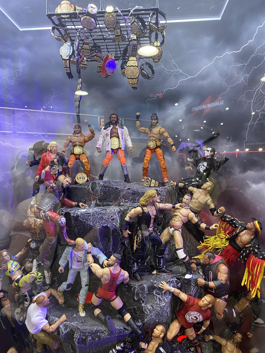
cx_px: 132
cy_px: 176
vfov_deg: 67.3
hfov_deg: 53.1
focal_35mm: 26
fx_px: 265
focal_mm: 4.25
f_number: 1.8
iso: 200
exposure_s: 1/60
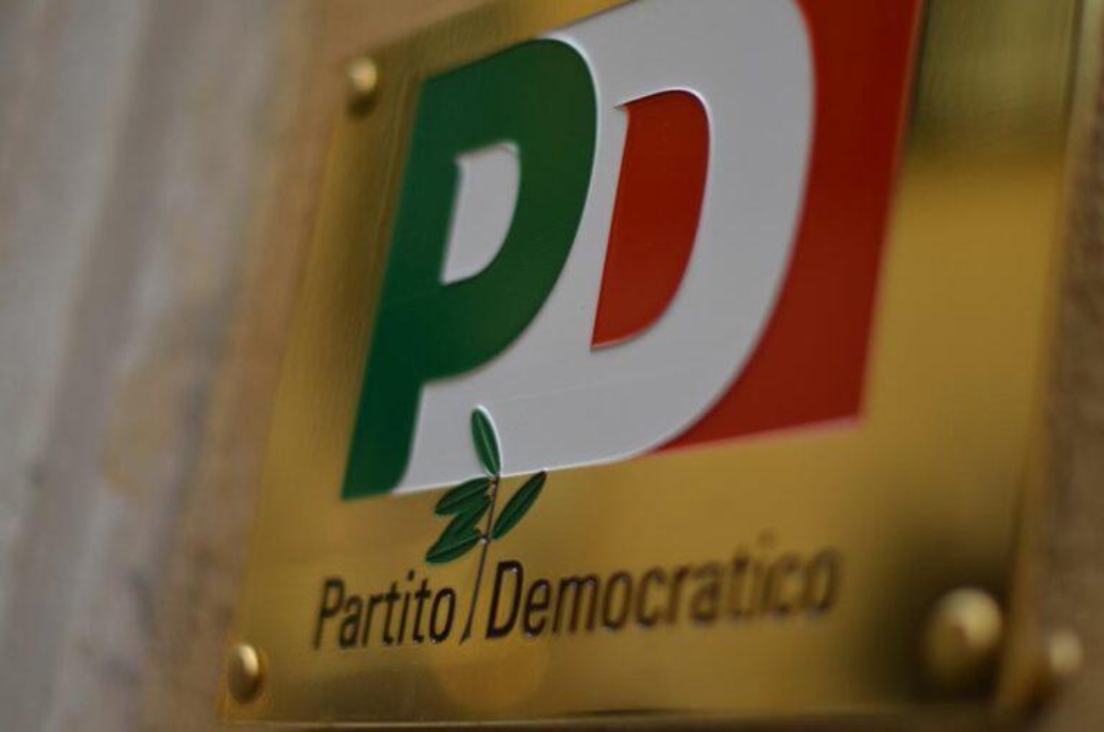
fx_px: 2296
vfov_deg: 18.1
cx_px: 552
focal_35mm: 75
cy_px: 366
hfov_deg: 27.0
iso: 100
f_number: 1.4
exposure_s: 1/1600
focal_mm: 50
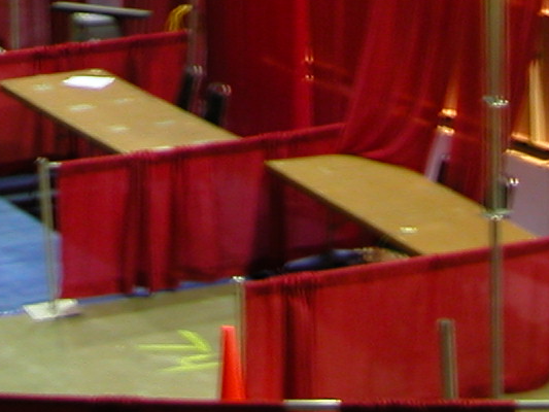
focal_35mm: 240
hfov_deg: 8.2
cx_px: -16
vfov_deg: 6.0
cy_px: -535
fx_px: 3807
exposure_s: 1/4
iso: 100
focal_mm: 12.7
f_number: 3
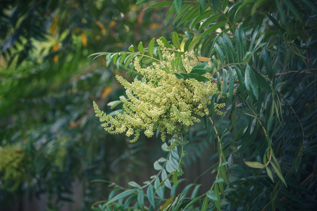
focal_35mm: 105
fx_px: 924
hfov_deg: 19.5
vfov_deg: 13.0
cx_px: 158
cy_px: 106
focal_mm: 105
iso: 320
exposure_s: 1/160
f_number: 4.5
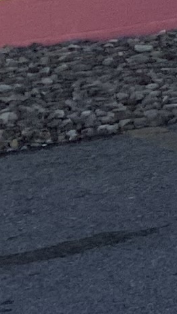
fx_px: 2291
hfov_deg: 3.5
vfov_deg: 7.0
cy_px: -625
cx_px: 1253
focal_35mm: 275
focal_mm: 3
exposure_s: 1/1076
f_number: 1.8
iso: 16
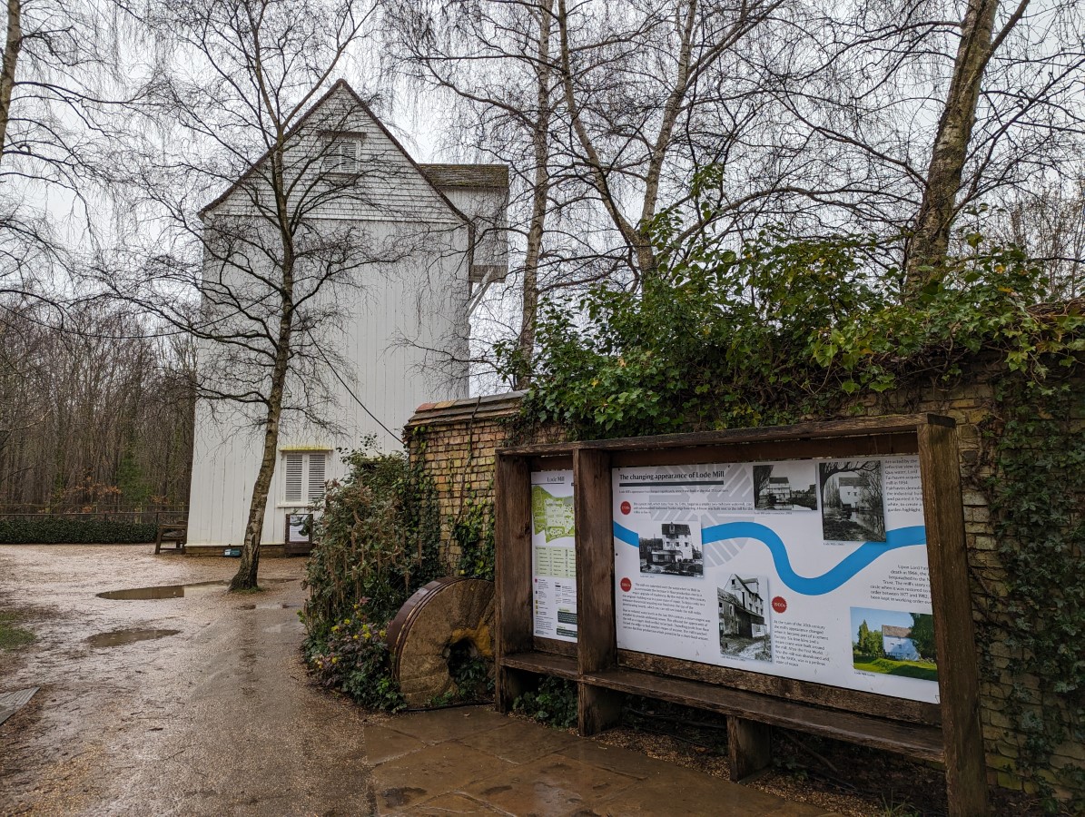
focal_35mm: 24
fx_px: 753
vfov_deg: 56.9
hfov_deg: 71.5
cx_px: 542
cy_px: 408
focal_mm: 6.81
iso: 45
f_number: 1.85
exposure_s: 1/599
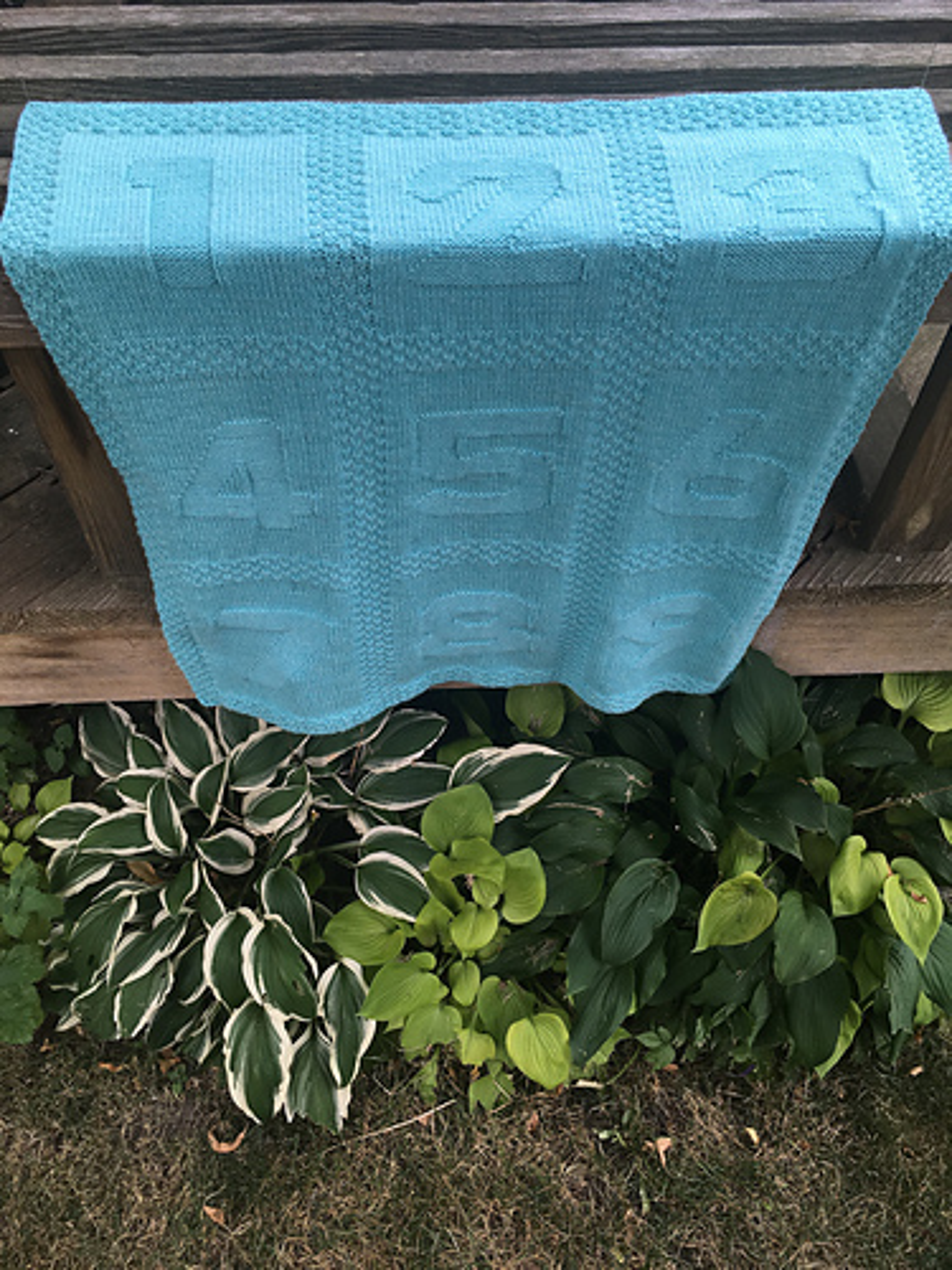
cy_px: 635
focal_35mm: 29
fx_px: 1063
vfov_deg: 61.7
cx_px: 476
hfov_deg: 48.2
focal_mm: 4.15
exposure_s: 1/128
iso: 25
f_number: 2.2
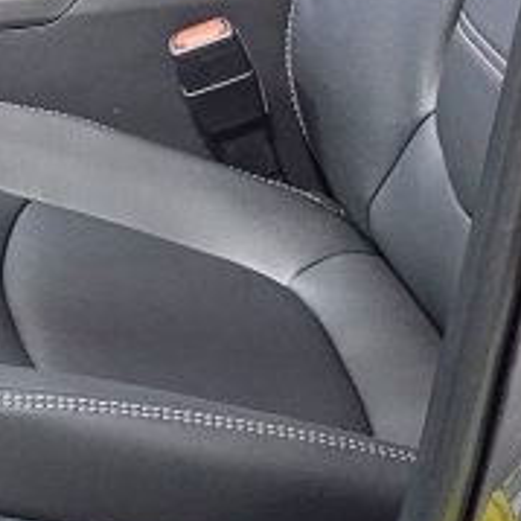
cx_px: -212
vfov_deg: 14.6
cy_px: -93
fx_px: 1975
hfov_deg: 14.2
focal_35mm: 116
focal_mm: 6.3
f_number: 1.7
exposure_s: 1/30
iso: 640
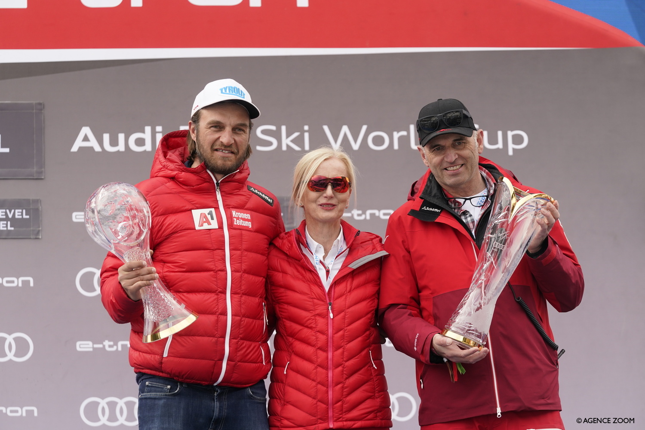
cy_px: 215
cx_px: 322
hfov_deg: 12.2
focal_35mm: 169
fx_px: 3028
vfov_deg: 8.1
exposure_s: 1/640
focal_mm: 169
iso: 500
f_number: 6.3
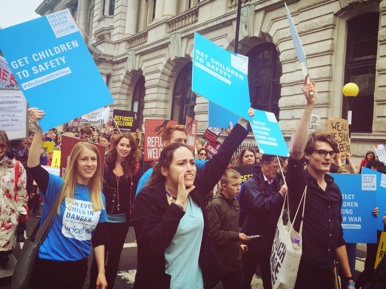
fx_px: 323
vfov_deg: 48.2
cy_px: 144
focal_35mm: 29
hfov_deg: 61.7
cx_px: 193
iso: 32
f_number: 2.2
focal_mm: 4.15
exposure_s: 1/252
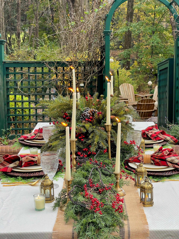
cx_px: 90
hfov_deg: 22.9
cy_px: 120
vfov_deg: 30.3
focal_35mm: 64
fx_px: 441
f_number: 2.2
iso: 25
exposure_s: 1/99
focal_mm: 7.5
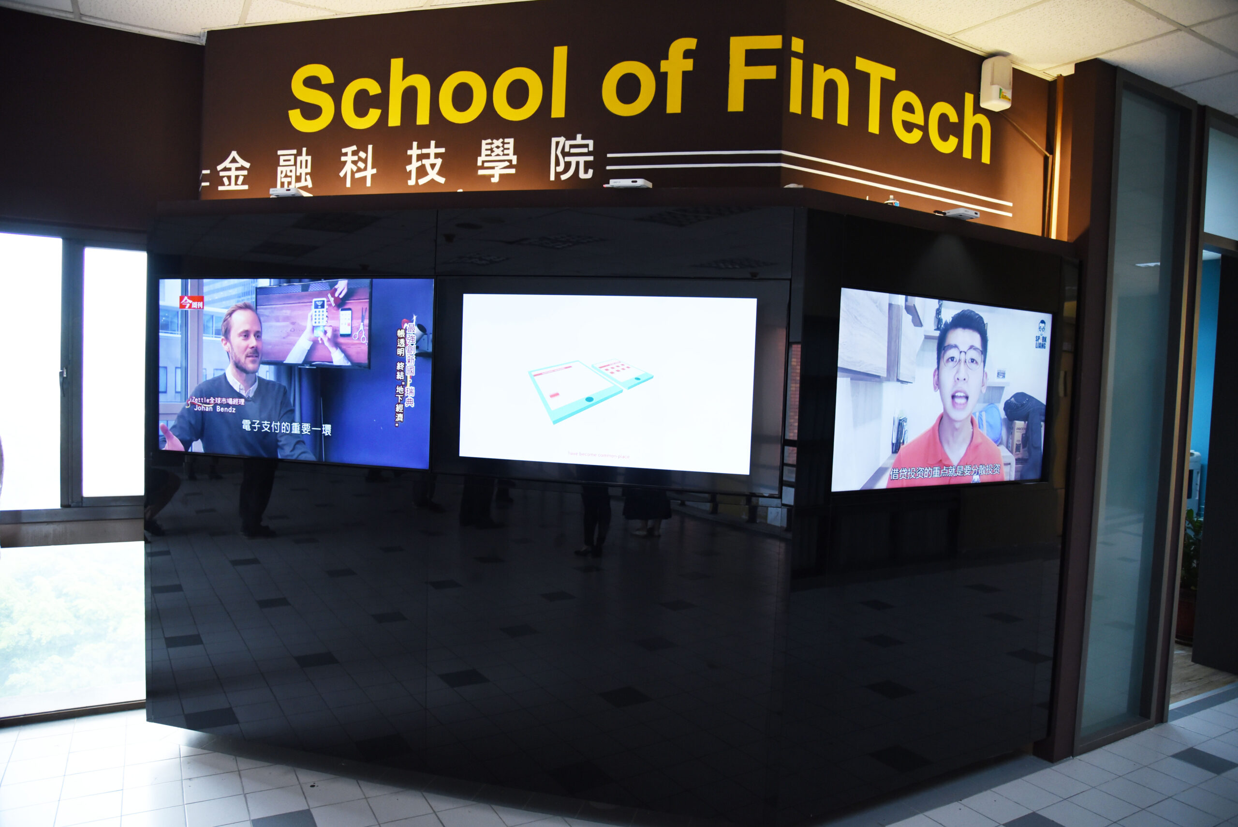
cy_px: 414
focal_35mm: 24
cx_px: 619
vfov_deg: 53.2
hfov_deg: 73.7
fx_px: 826
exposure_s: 1/250
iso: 1600
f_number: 4
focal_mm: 24
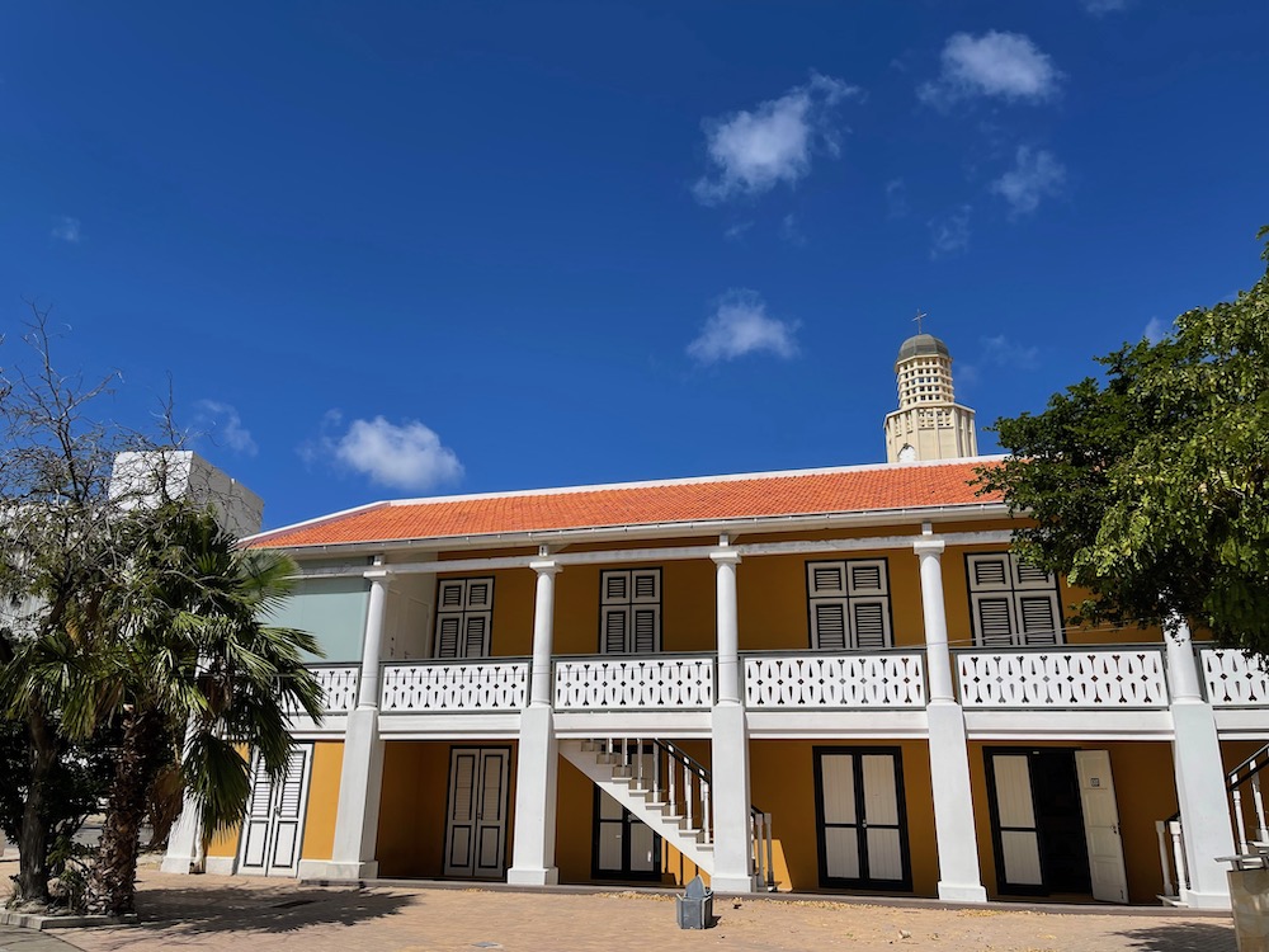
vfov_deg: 53.1
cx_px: 634
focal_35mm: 26
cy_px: 476
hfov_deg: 67.3
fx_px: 953
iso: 32
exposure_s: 1/4525
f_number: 1.6
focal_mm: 5.1
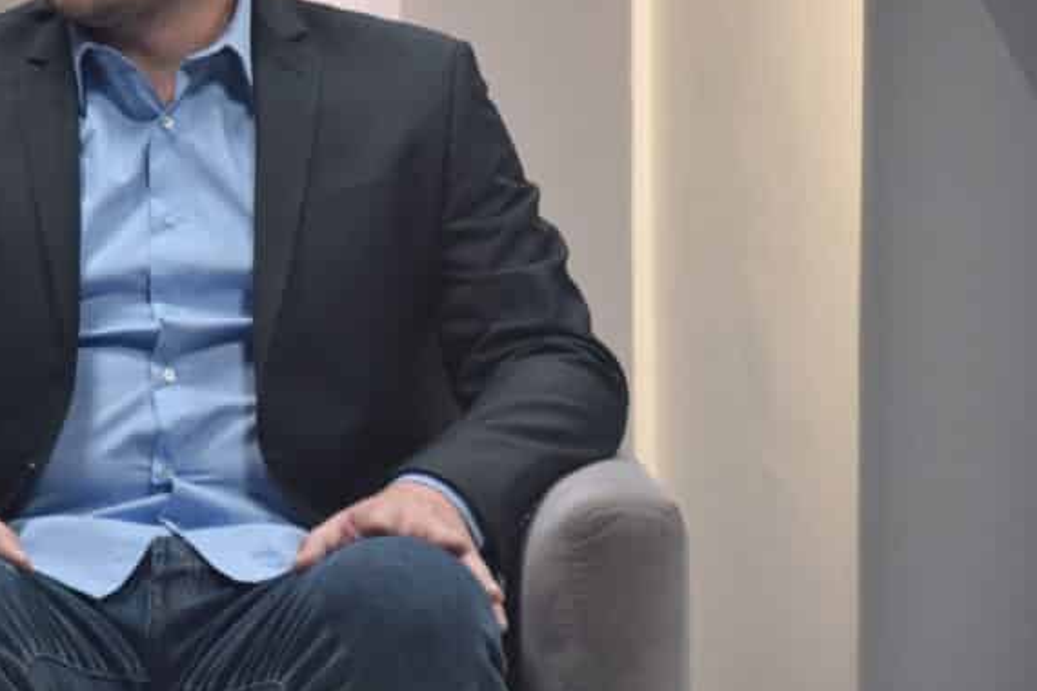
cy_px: 197
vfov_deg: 6.0
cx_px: 122
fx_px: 6593
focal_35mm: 229
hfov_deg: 9.0
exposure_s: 1/60
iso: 1000
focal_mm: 85
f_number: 5.6
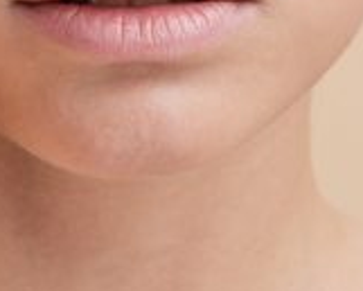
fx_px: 4096
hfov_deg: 5.0
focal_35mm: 381
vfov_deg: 4.1
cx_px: -158
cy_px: -20
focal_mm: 85
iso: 100
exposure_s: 1/160
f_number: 11
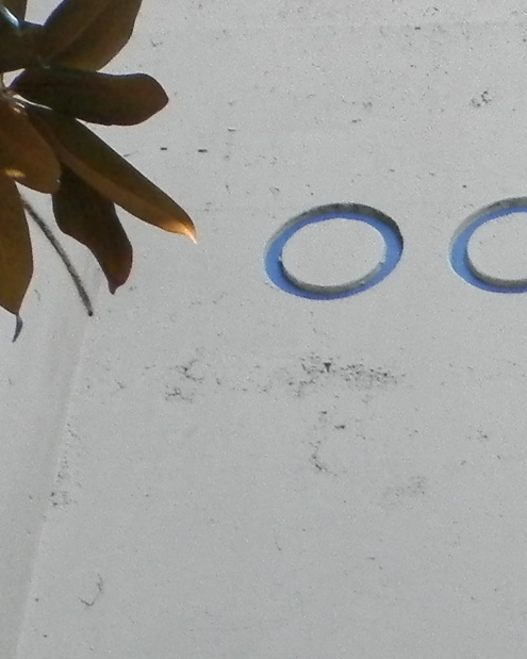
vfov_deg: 8.9
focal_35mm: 206
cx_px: 1114
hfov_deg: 7.2
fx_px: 4017
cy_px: 1218
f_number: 3.5
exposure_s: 1/100
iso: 160
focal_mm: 7.2
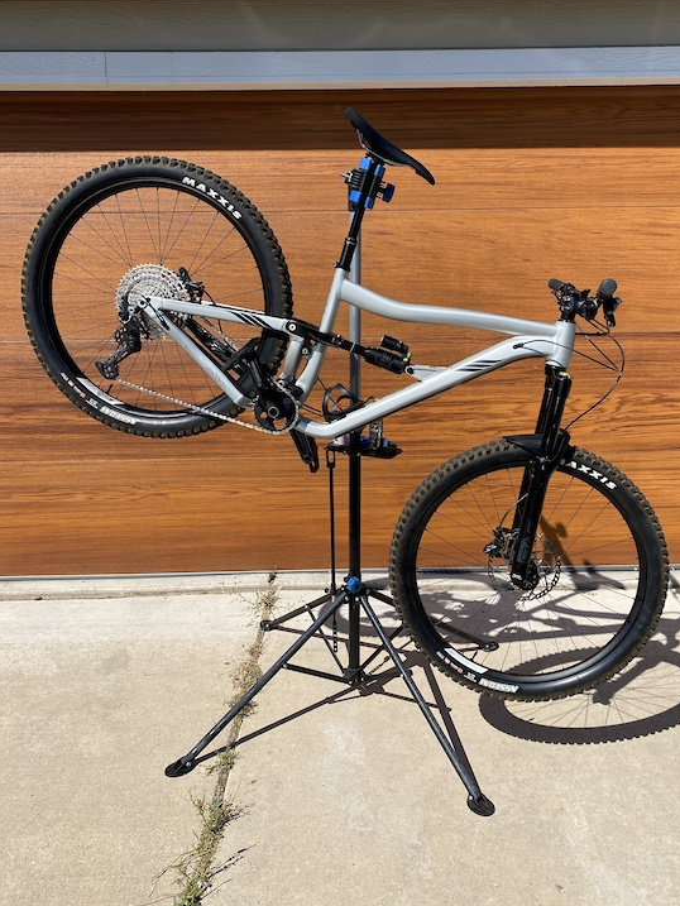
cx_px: 378
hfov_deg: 48.2
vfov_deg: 61.6
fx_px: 759
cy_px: 431
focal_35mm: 29
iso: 32
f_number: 1.8
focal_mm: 4.25
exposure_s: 1/3205
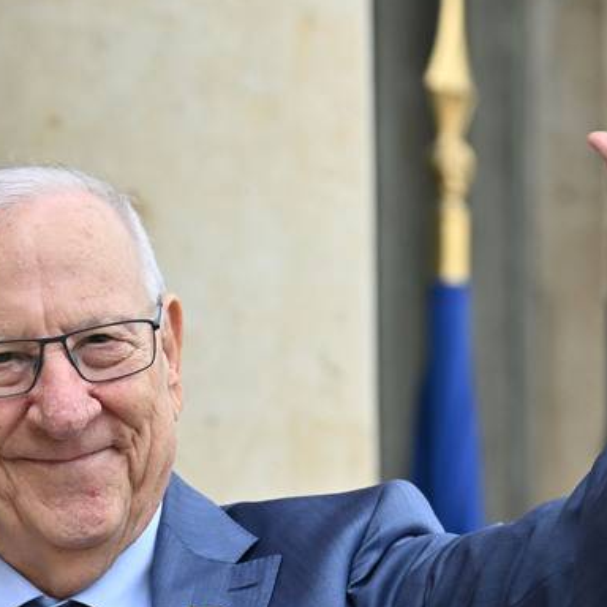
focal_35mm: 637
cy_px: 512
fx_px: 12637
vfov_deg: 2.8
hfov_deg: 2.8
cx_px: 68
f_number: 5
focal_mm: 240
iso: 800
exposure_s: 1/800
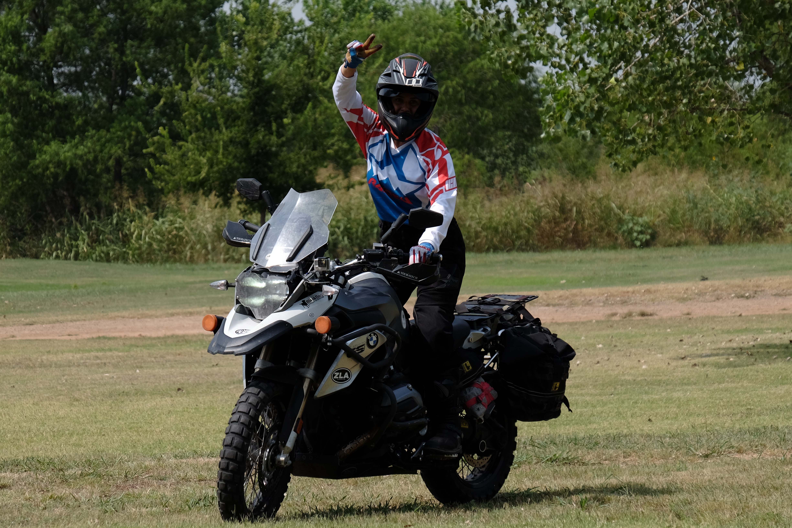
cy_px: 264
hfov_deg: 13.2
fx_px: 3432
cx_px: 396
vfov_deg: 8.8
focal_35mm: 156
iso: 400
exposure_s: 1/950
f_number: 8
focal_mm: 104.2
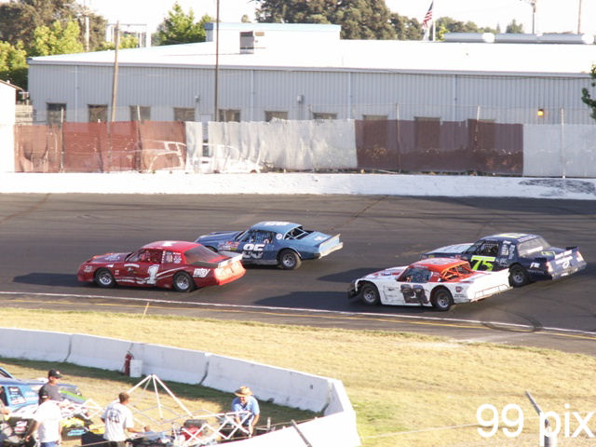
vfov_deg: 7.4
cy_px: 224
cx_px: 298
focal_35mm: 202
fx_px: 3478
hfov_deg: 9.8
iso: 50
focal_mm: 33.01
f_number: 4
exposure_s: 1/160
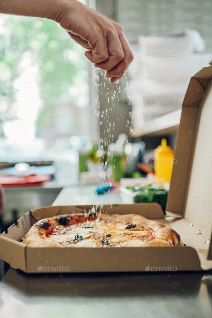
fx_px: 310
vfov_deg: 54.5
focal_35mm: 35
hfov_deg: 37.8
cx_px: 106
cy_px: 159
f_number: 1.8
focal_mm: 35
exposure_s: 1/250
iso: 200
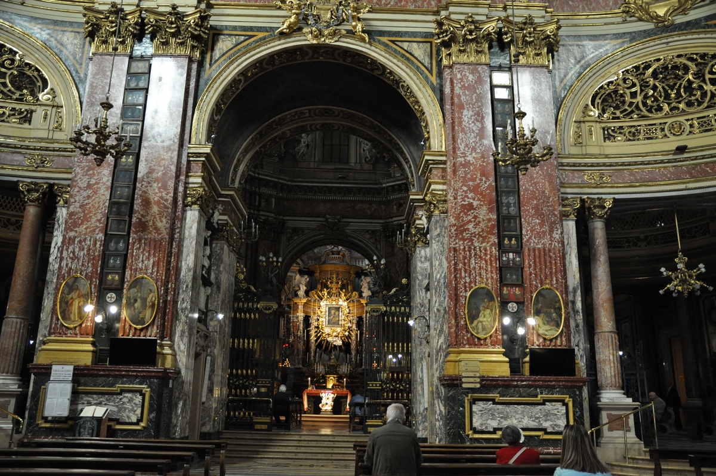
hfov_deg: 62.0
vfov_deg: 43.5
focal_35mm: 30
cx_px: 358
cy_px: 238
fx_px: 596
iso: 1600
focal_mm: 20
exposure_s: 1/30
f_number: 2.8
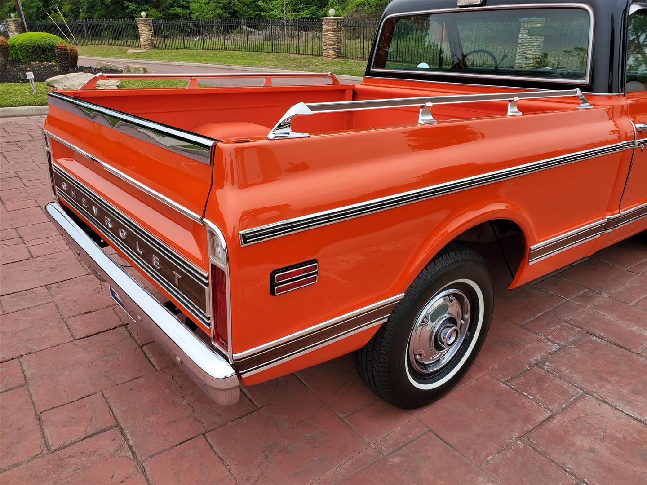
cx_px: 324
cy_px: 242
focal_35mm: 26
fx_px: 486
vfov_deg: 53.1
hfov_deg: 67.3
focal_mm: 4.3
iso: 50
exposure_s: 1/1058
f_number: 2.4
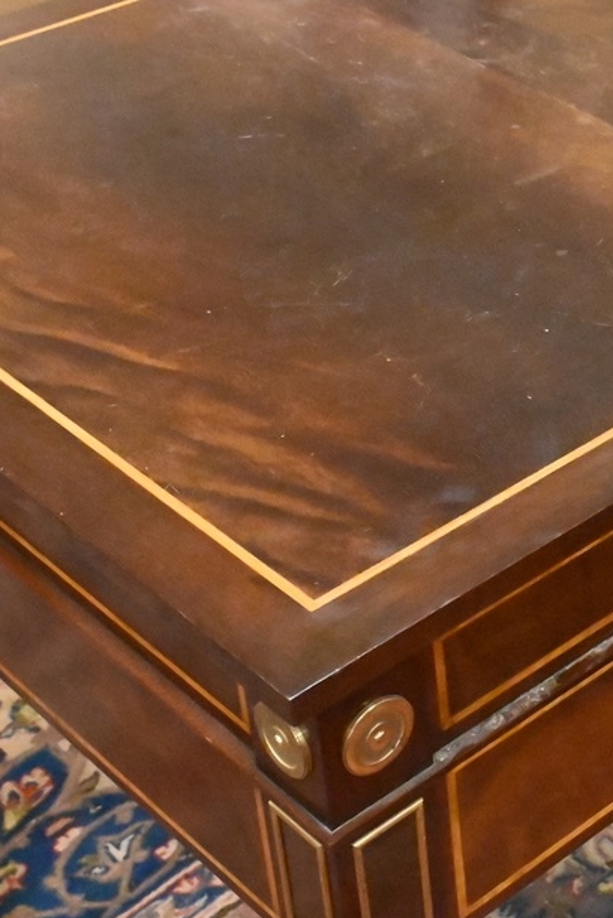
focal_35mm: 82
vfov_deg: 24.6
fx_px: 2093
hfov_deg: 15.7
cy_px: 262
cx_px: 827
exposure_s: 1/30
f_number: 13
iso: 28800
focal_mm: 31
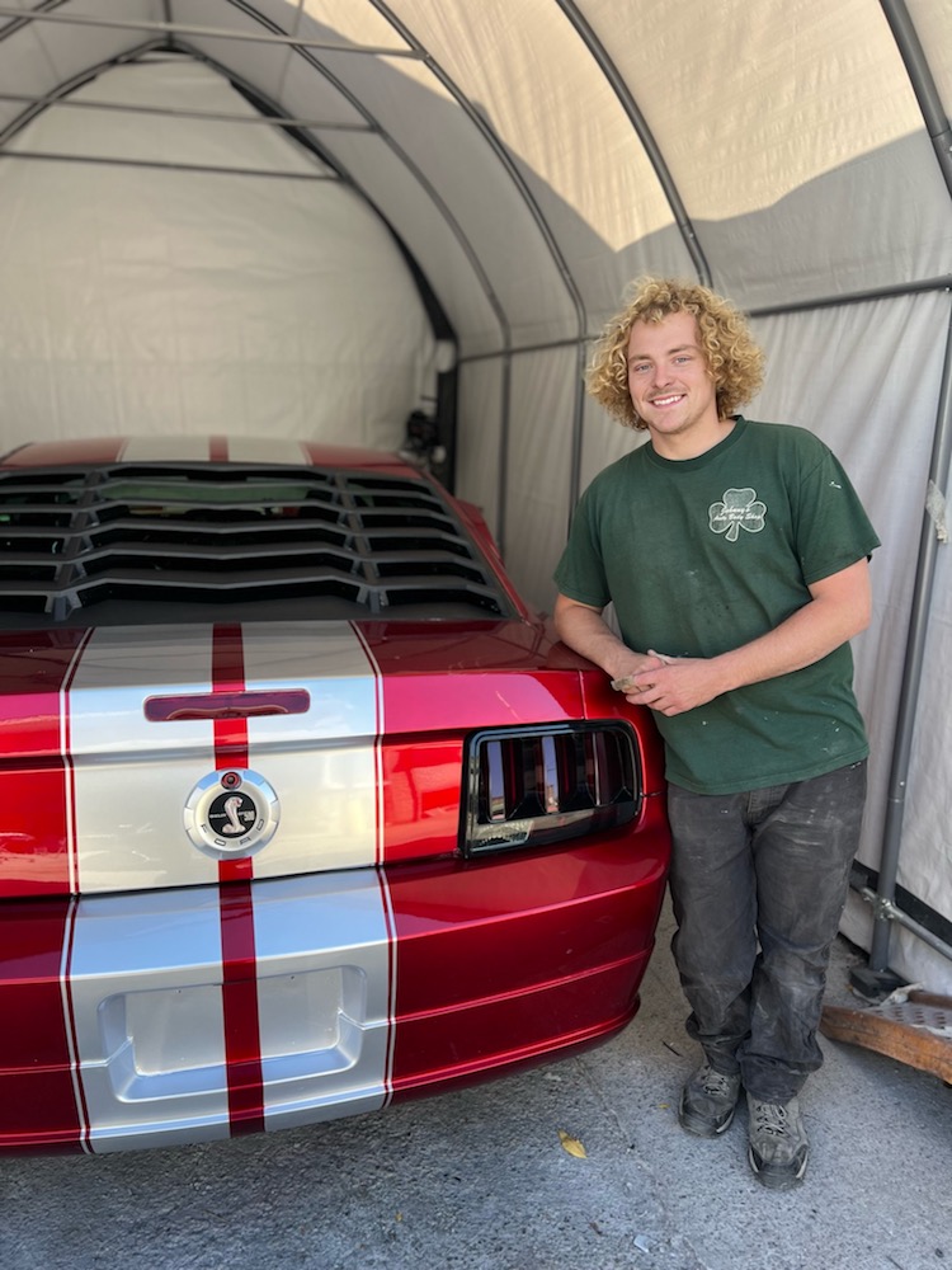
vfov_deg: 67.3
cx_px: 476
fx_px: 953
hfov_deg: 53.1
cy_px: 635
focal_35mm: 26
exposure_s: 1/268
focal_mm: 5.7
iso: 40
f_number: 1.5
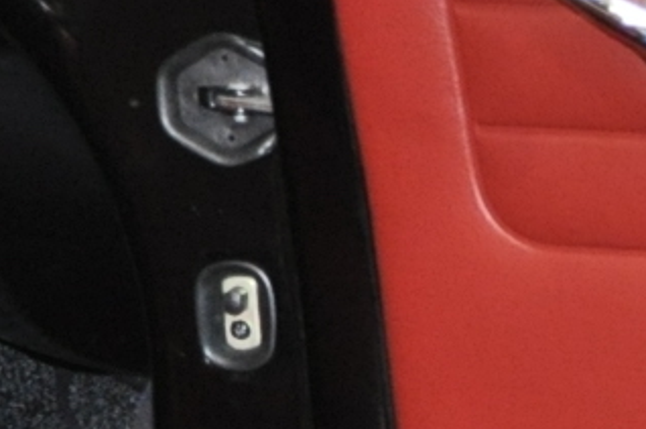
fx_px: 5429
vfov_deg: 4.5
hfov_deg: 6.3
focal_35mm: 303
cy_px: 708
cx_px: 1808
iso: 800
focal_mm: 30
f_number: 4.2
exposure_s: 1/60
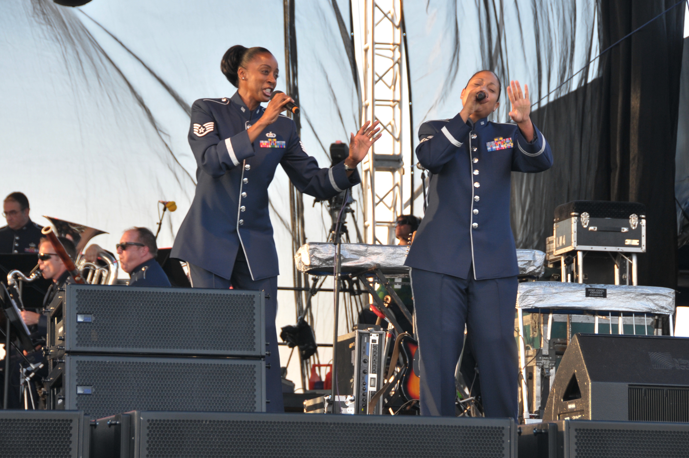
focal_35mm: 159
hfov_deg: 13.0
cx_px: 349
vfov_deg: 8.6
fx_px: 3031
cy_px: 243
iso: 400
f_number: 6.3
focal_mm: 95
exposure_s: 1/125
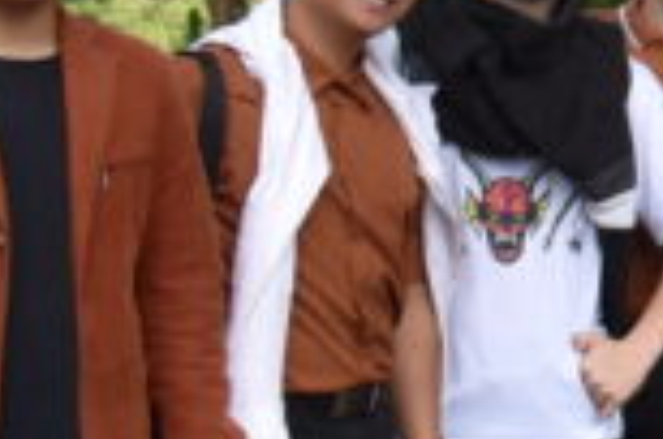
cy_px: -144
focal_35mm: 200
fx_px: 3676
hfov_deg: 8.7
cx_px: 1907
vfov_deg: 6.8
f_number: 4.5
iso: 400
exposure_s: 1/1000
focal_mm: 20
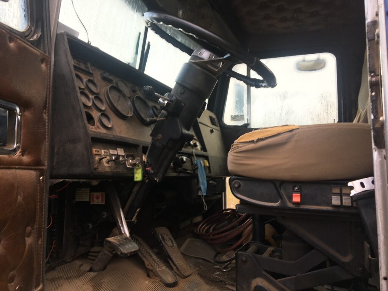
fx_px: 325
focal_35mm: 29
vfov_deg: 48.2
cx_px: 194
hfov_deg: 61.7
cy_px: 146
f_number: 2.2
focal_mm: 4.15
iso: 25
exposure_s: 1/40
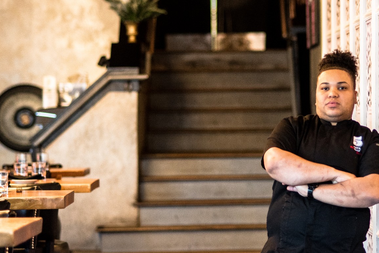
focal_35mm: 148
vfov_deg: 9.3
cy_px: 115
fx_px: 1559
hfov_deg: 13.8
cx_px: 249
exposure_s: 1/125
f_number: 1.8
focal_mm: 85
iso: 1000
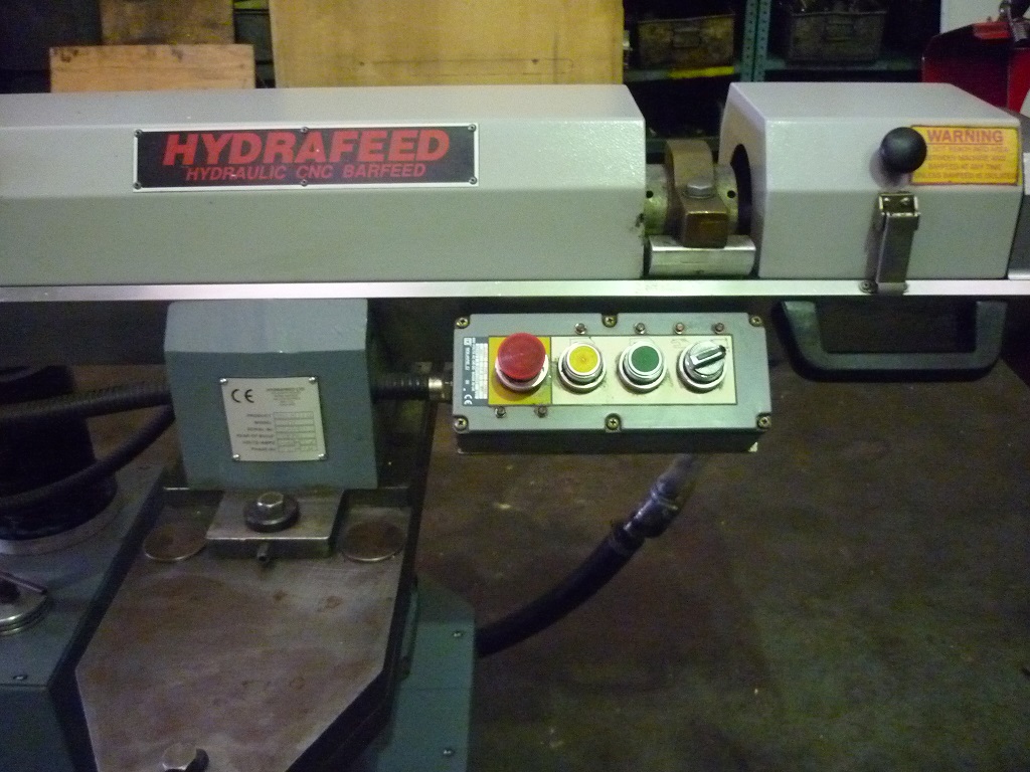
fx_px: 982
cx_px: 515
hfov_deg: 55.4
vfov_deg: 42.9
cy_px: 386
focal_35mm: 33
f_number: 2.8
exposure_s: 1/13
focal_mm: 5.5
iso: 800
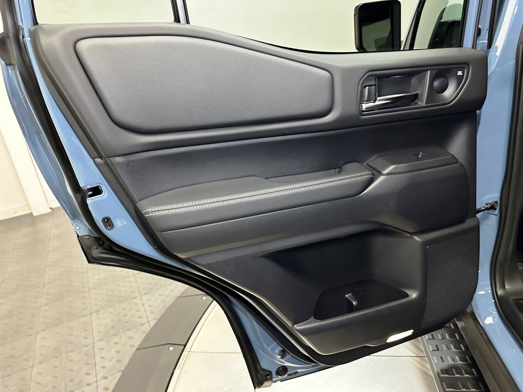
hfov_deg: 71.6
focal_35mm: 24
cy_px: 196
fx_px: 363
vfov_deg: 56.8
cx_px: 262
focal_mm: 6.86
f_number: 1.78
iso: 800
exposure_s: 1/40
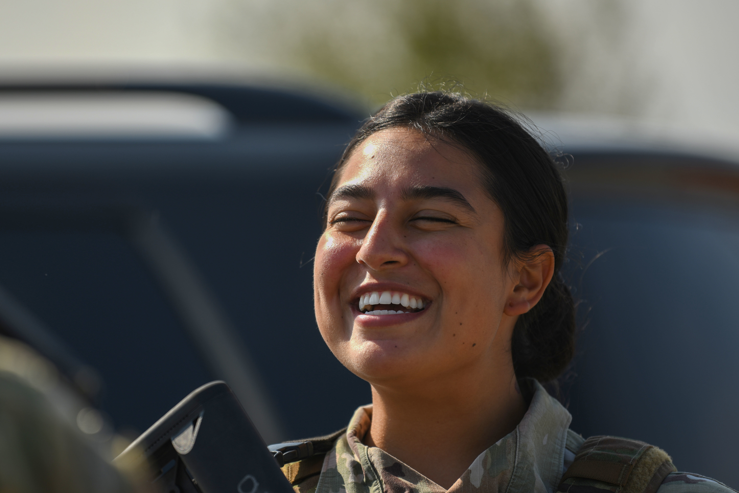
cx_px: 247
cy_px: 307
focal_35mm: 284
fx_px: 5829
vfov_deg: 4.8
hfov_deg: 7.3
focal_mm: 200
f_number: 2.8
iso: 31
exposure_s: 1/640
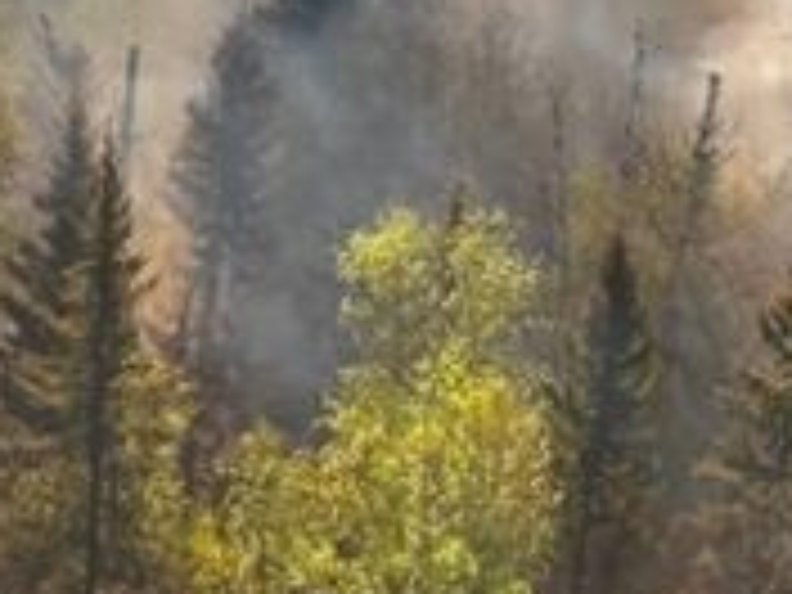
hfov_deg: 8.7
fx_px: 5194
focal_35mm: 227
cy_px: -382
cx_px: 122
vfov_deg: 6.4
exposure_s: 1/1845
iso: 32
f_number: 1.6
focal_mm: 5.96
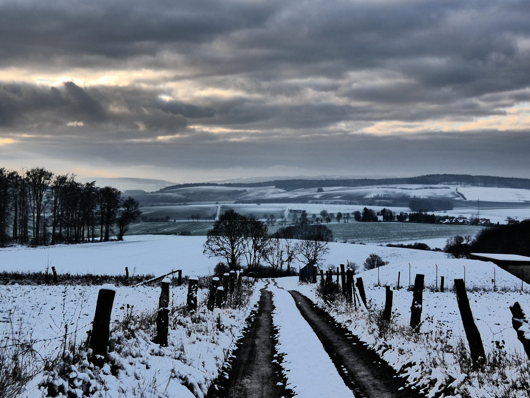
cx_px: 265
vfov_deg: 29.1
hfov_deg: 38.2
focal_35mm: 50
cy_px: 199
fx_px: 766
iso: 80
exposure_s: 1/250
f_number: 3.9
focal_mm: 9
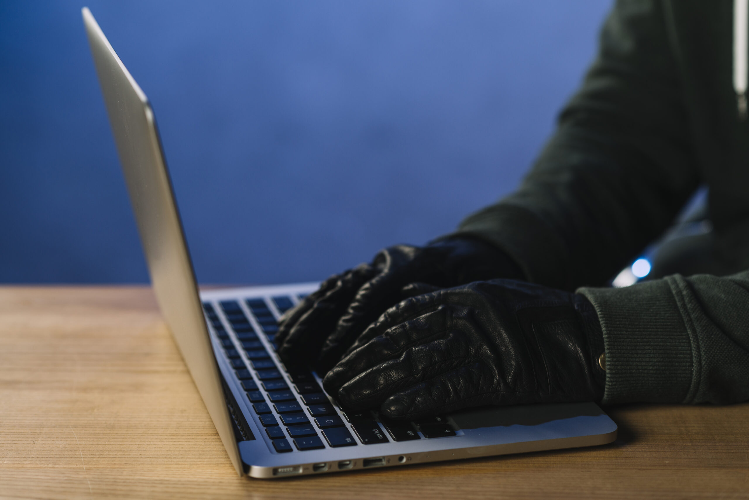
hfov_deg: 23.9
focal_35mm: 85
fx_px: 1769
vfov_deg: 16.1
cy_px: 250
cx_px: 374
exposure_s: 1/125
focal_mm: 85
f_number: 3.5
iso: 100
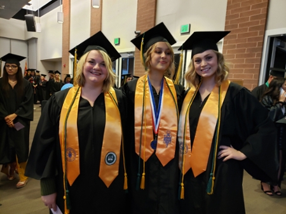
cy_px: 107
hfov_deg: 67.3
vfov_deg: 53.0
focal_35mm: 26
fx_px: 215
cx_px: 143
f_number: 1.5
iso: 250
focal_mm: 4.3
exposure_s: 1/24
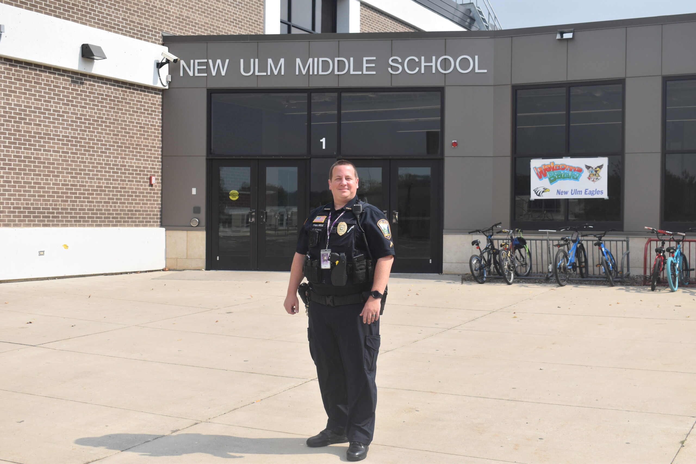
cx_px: 348
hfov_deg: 42.3
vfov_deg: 28.9
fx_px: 899
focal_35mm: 46
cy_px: 232
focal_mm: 31
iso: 400
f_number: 6.3
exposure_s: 1/1600
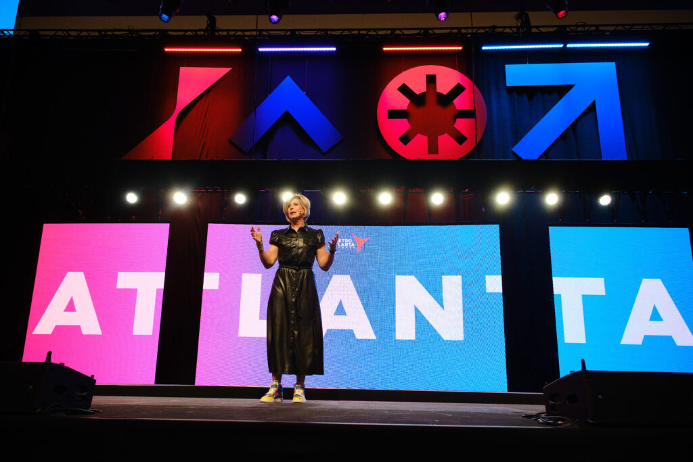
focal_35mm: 30
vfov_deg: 43.6
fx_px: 578
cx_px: 346
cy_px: 231
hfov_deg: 61.9
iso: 1600
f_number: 4
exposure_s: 1/250
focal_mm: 19.7
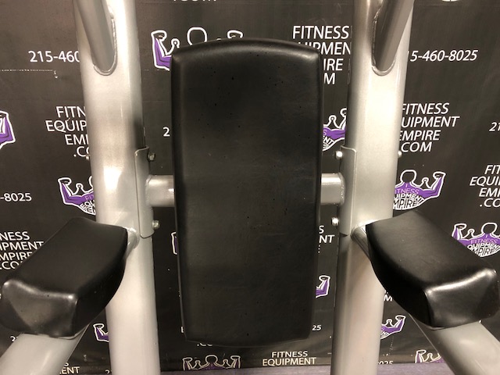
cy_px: 188
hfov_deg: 61.7
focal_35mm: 29
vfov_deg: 48.2
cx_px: 250
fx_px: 419
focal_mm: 3.99
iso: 100
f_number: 1.8
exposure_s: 1/5
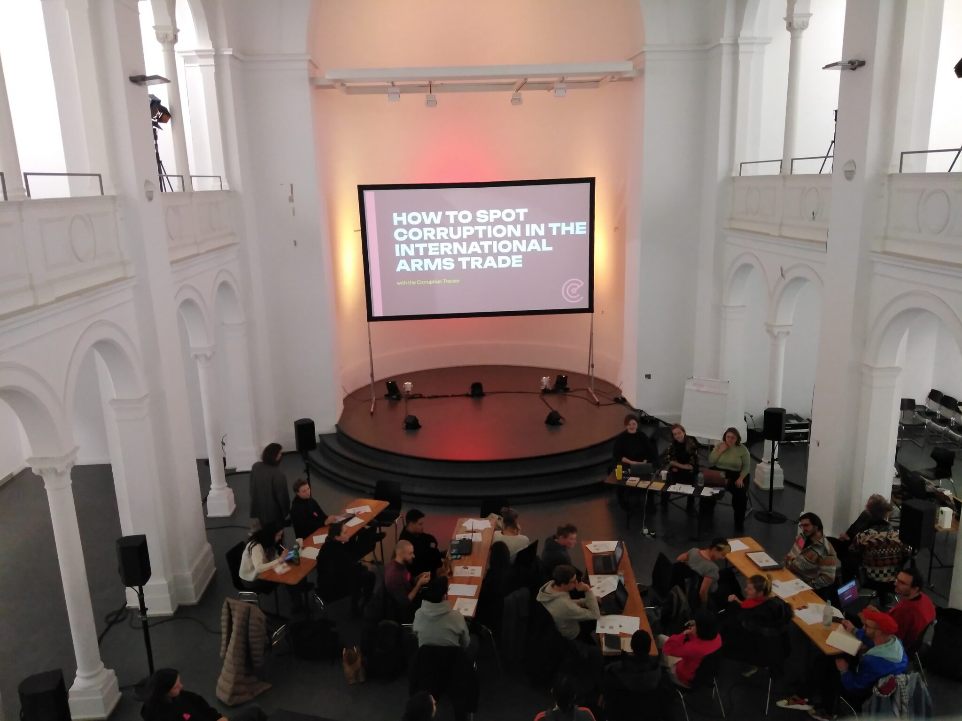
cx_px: 481
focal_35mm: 26
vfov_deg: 53.1
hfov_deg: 67.3
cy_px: 360
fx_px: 723
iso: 303
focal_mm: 3.63
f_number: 1.8
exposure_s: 1/30
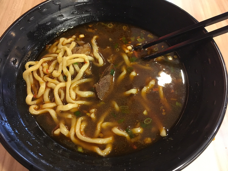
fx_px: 191
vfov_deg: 48.2
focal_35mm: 29
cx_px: 114
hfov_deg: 61.7
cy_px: 86
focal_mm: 4.15
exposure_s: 1/30
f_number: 2.2
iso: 200
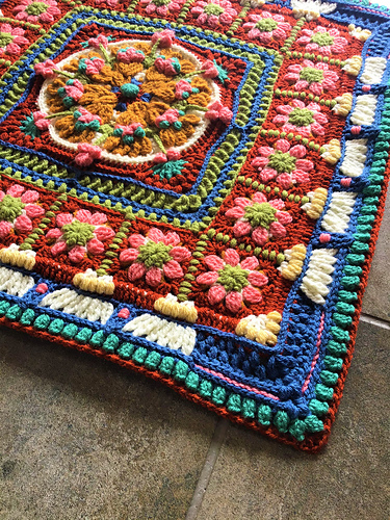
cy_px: 260
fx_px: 466
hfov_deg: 45.4
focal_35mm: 31
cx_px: 195
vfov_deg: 58.4
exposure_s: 1/50
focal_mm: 3.3
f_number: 2.4
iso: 32
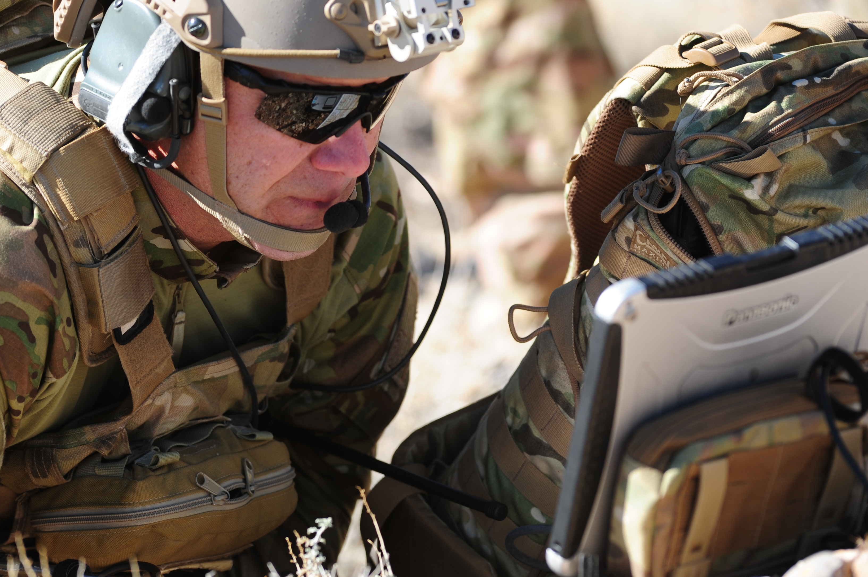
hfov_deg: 7.9
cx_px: 370
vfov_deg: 5.3
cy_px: 299
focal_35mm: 260
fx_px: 6264
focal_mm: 200
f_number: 5
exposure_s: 1/400
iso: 200
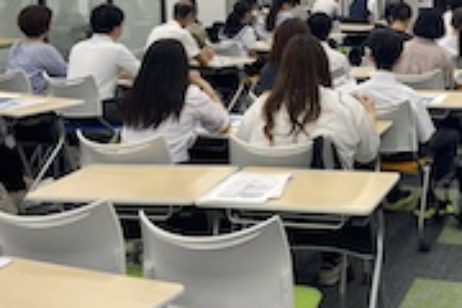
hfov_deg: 32.1
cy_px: 49
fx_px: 770
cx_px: 395
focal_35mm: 60
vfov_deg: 22.2
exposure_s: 1/120
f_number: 1.8
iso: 64
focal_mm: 4.25
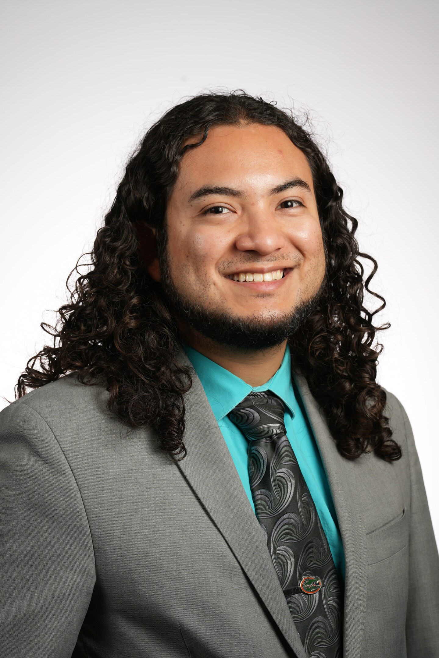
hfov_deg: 10.8
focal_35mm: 127
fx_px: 2323
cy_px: 329
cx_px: 220
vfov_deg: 16.1
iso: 125
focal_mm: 127
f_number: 8
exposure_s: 1/250
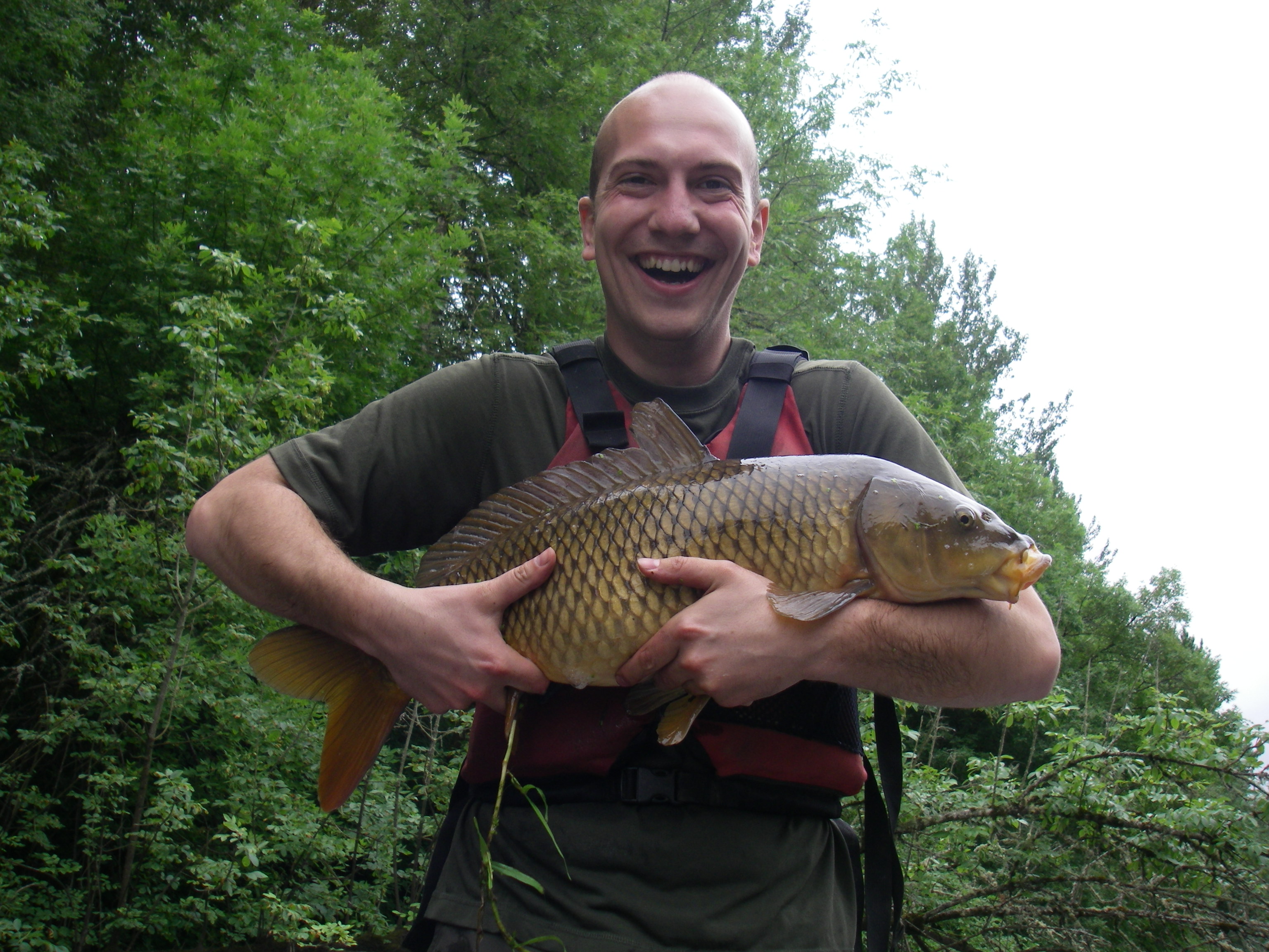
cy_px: 476
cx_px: 634
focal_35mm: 38
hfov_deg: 49.0
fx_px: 1393
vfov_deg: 37.7
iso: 64
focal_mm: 6.3
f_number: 3.3
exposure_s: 1/250
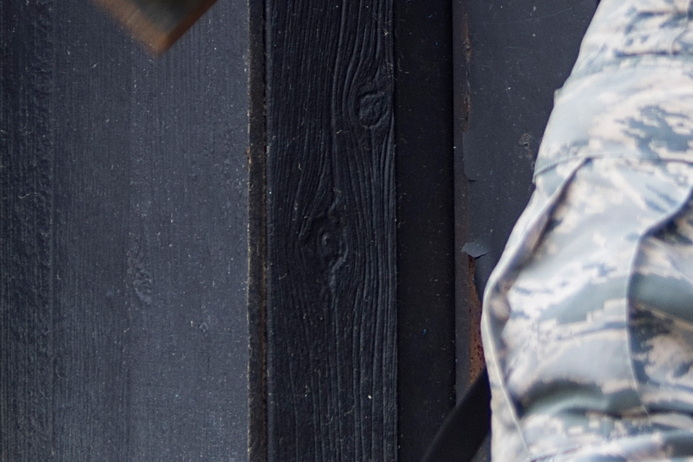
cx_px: 136
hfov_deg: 4.2
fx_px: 9511
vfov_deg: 2.8
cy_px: -108
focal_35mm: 494
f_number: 5
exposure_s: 1/200
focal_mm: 80
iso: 64
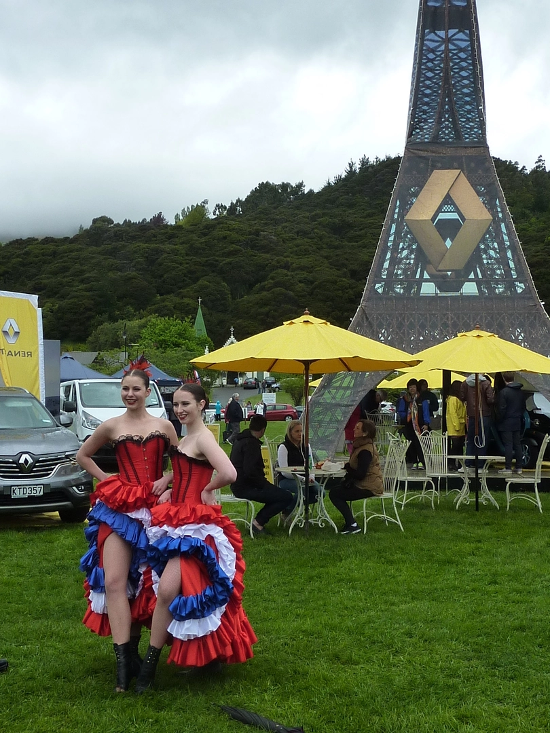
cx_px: 275
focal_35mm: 45
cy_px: 366
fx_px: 953
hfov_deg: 32.2
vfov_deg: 42.1
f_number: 4
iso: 125
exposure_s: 1/320
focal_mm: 4.1
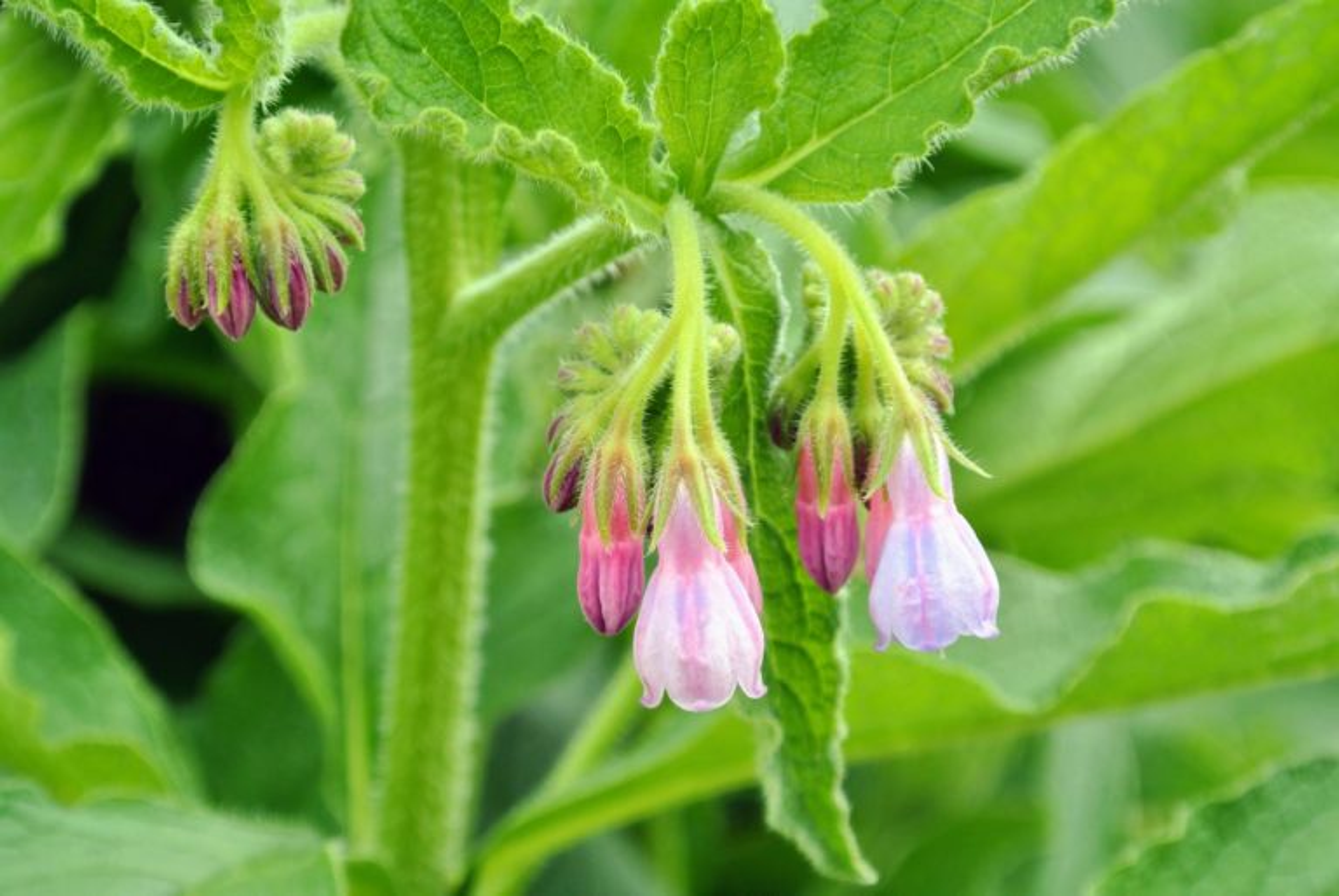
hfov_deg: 25.0
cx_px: 670
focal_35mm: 81
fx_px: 3016
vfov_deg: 16.9
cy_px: 448
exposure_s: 1/125
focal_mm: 30
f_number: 5.6
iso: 140
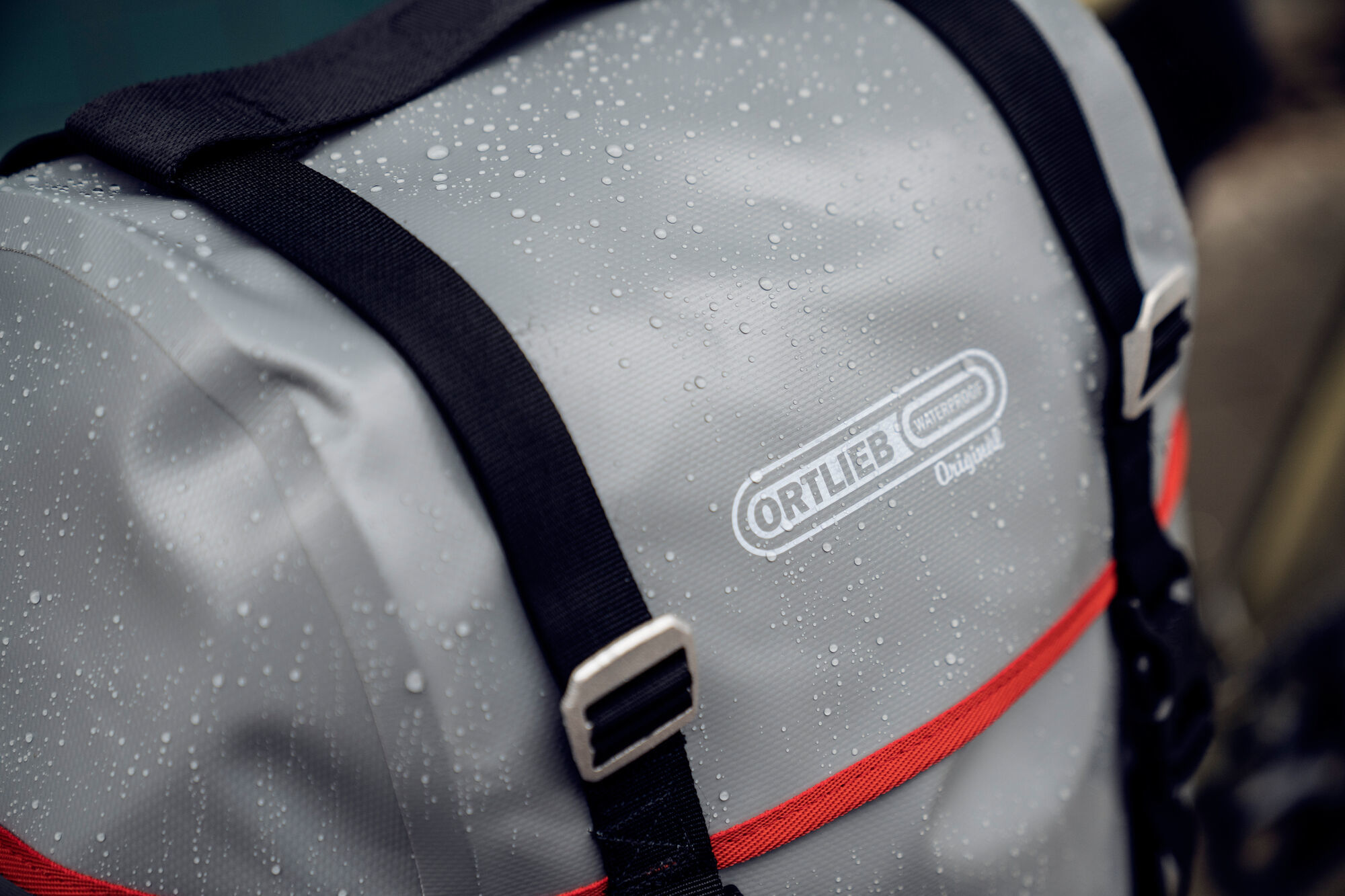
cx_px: 672
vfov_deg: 19.5
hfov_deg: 28.8
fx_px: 2615
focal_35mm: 70
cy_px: 448
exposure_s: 1/640
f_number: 3.2
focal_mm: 70
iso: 400
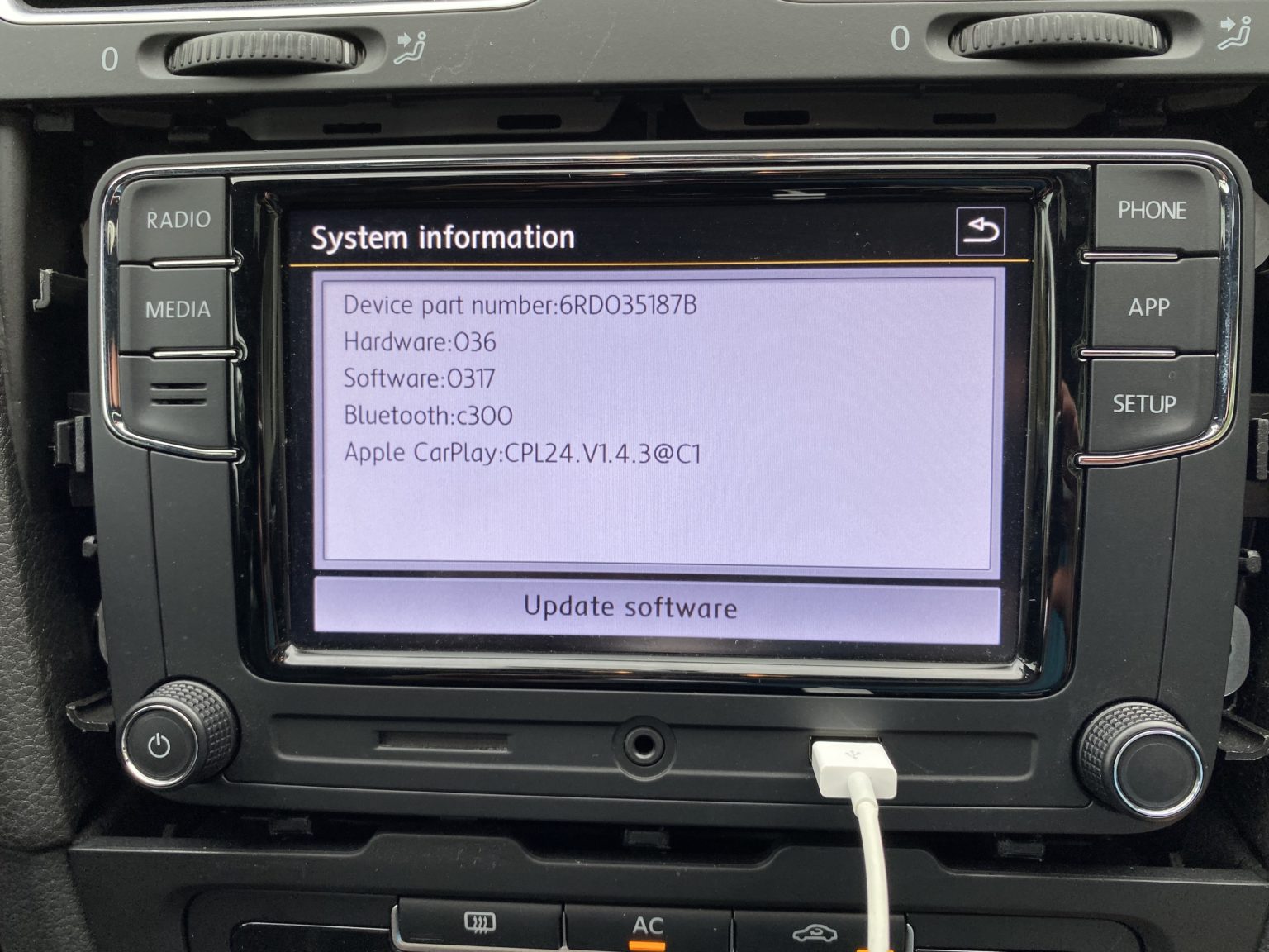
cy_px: 476
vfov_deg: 53.1
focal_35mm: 26
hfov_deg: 67.3
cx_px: 634
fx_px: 953
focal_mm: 4.25
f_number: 1.8
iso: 80
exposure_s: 1/121
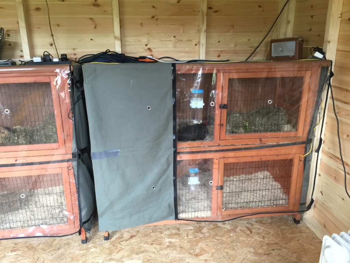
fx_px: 293
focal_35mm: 29
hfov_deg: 61.7
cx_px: 175
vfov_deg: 48.2
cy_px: 132
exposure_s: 1/17
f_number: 2.2
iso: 64
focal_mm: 4.15
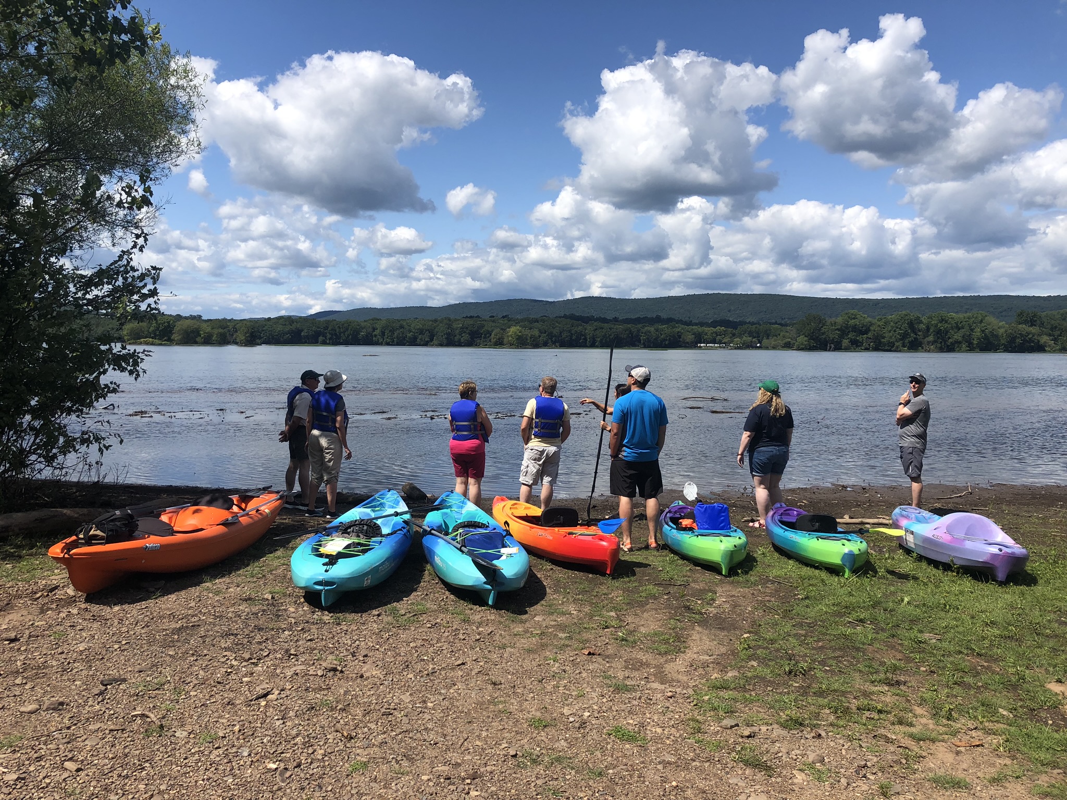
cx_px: 534
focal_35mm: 28
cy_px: 400
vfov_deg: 49.7
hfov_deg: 63.4
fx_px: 863
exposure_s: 1/2667
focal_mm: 3.99
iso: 20
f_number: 1.8
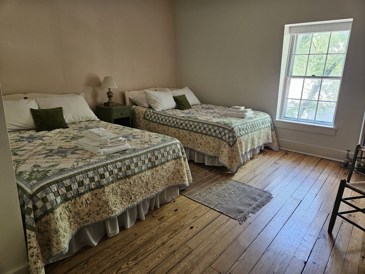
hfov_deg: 73.9
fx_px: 243
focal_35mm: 23
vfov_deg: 58.9
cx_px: 182
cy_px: 137
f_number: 1.8
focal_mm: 5.4
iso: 320
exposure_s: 1/120
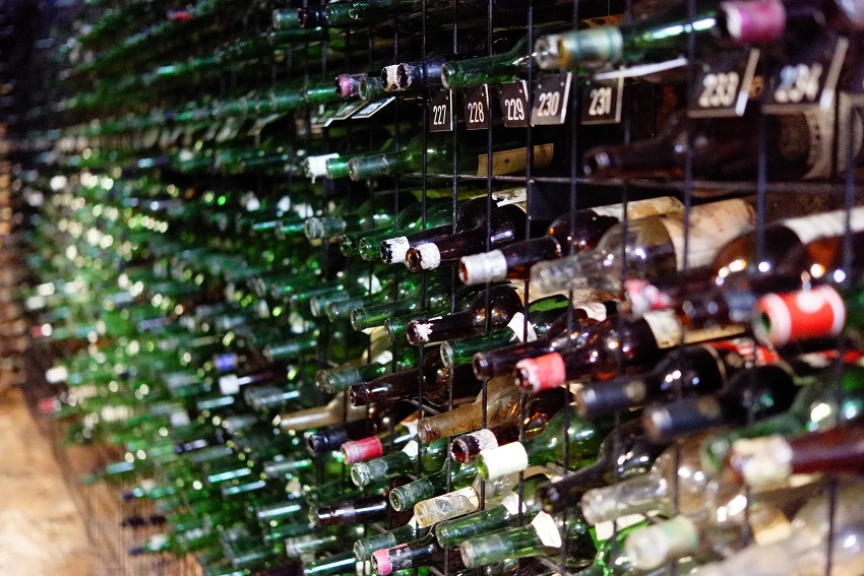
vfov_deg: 26.0
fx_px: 1248
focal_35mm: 52
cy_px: 288
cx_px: 432
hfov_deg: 38.2
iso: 12500
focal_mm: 35
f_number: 1.4
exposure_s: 1/125
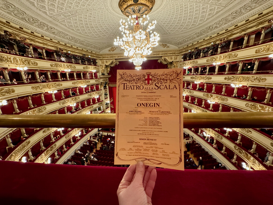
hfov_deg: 102.1
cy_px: 102
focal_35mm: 14
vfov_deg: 85.7
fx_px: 110
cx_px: 136
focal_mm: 2.22
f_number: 2.2
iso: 800
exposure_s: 1/50
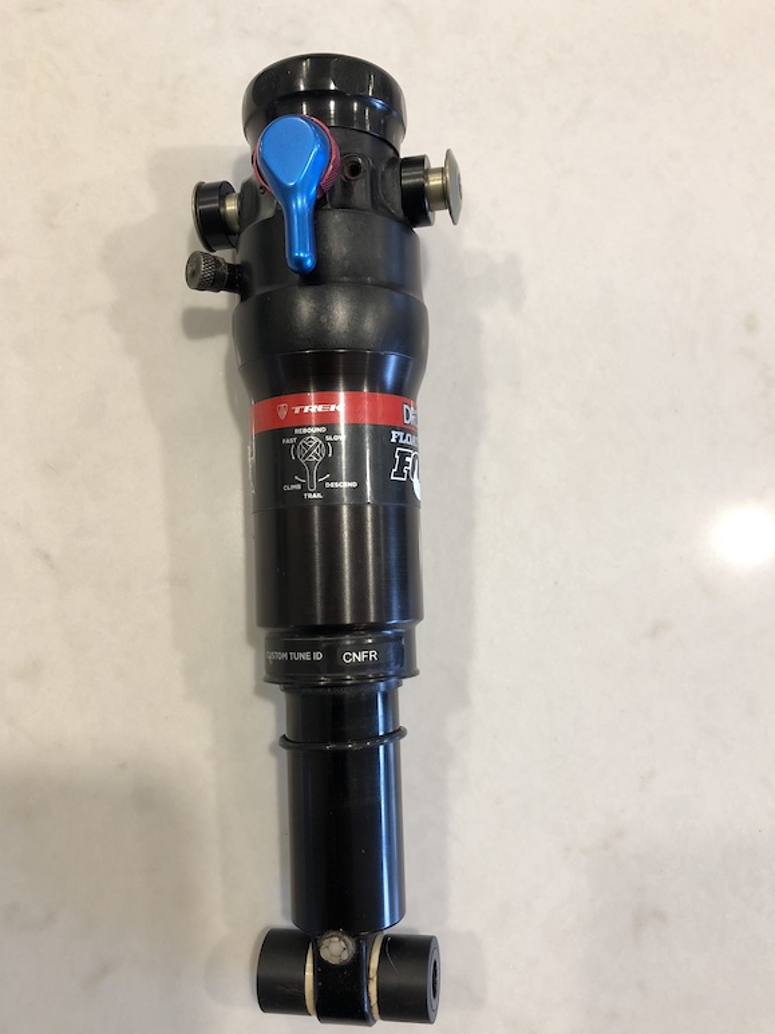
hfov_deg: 48.2
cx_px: 383
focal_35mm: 29
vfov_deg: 61.7
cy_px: 514
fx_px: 866
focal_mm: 3.99
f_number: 1.8
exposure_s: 1/20
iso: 40
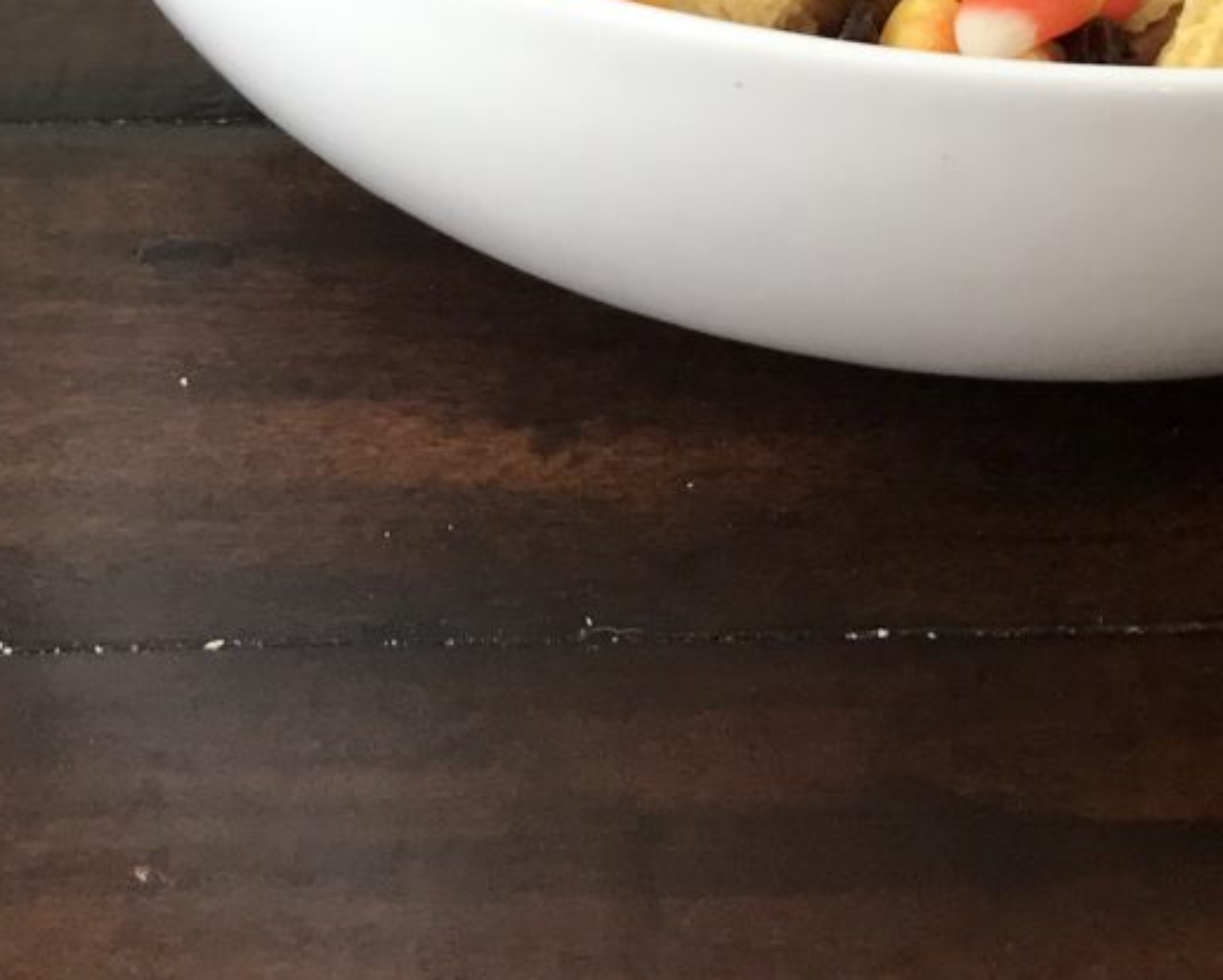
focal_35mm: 81
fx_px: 2934
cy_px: -357
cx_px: 467
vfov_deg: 17.6
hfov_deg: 23.5
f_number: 1.8
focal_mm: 3.99
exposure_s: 1/120
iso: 40
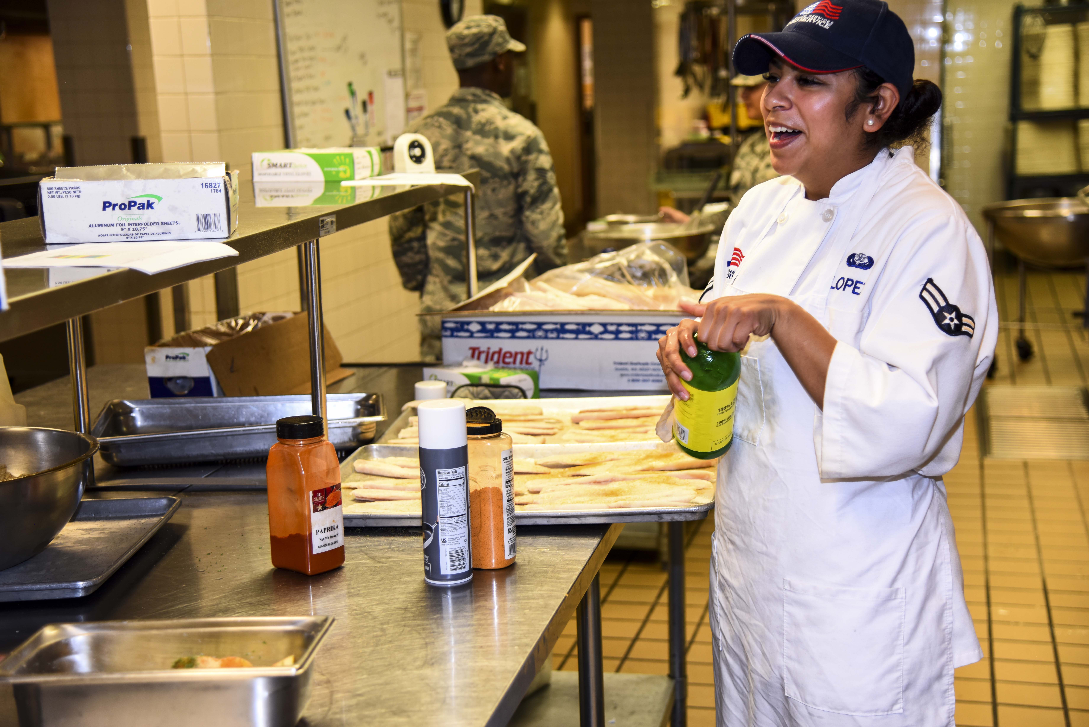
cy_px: 364
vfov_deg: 24.6
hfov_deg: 36.2
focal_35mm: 55
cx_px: 544
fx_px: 1664
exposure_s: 1/60
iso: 500
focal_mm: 55
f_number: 4
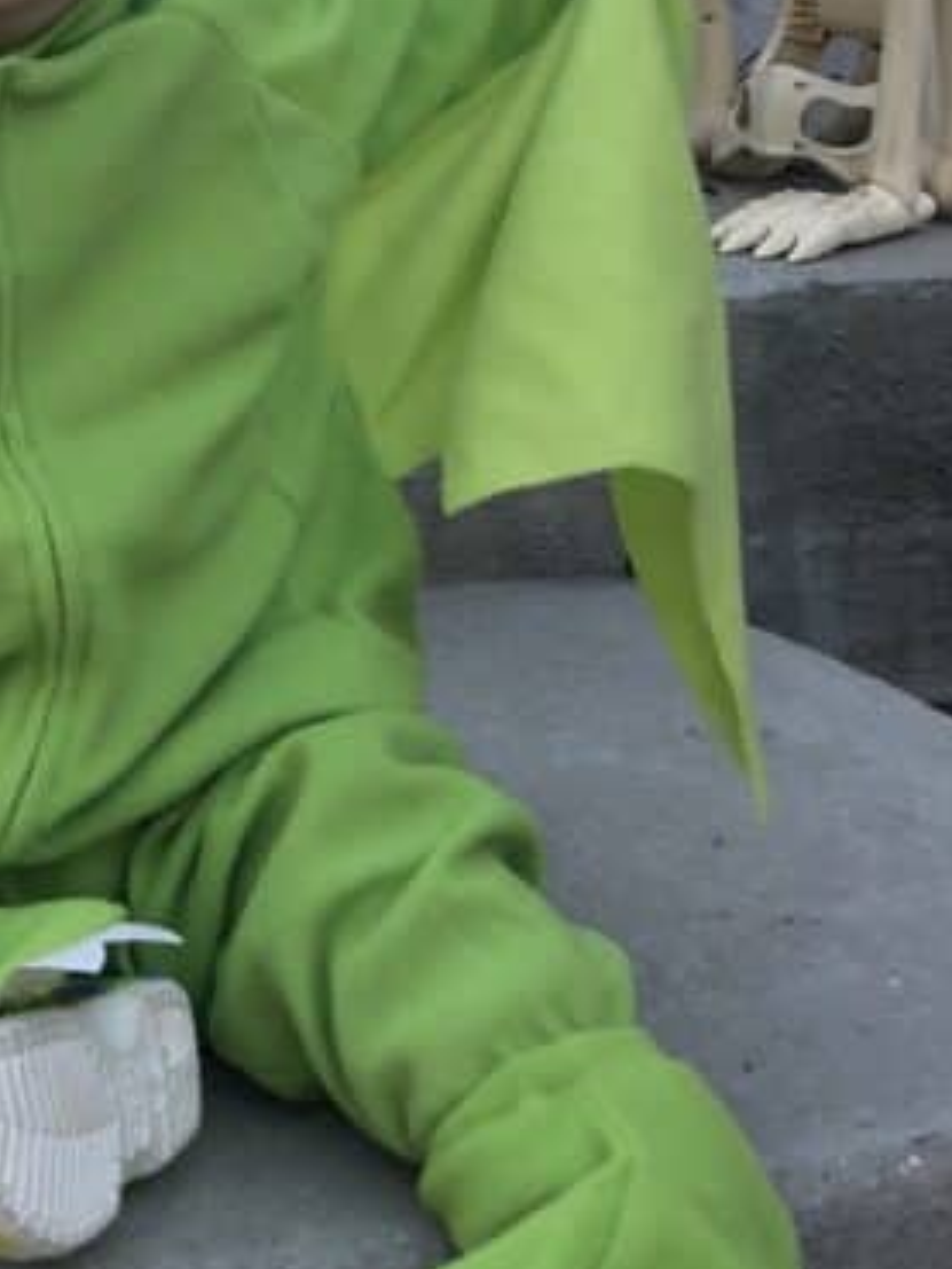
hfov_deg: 17.5
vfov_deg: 23.5
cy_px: 289
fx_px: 3005
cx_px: -41
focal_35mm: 82
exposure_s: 1/120
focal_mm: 3.99
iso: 32
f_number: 1.8
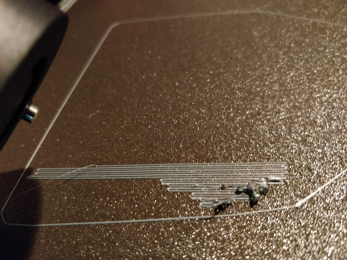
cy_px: 130
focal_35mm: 24
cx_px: 174
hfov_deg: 71.6
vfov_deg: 56.8
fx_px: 241
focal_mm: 4.1
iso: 2500
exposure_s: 1/17
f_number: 1.7
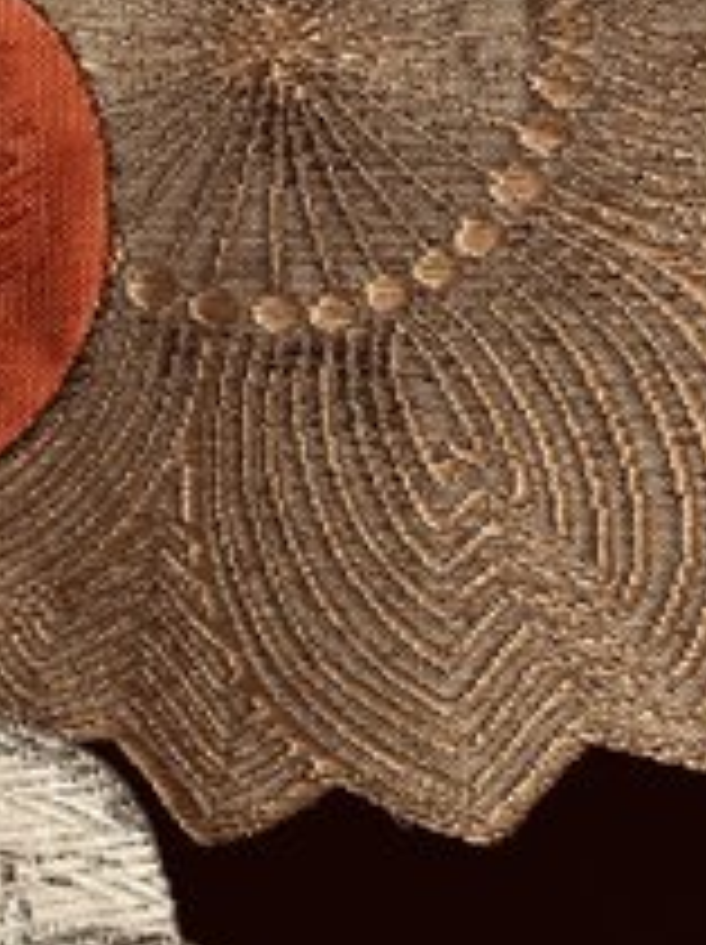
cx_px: 54
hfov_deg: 12.8
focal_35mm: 114
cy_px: 223
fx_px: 3106
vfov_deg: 17.2
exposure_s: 1/15
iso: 40
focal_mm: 3.99
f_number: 1.8
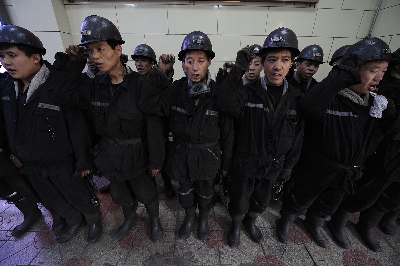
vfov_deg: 81.1
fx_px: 155
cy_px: 133
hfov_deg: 104.3
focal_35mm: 14
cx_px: 200
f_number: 4
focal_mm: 14
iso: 1600
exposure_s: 1/30
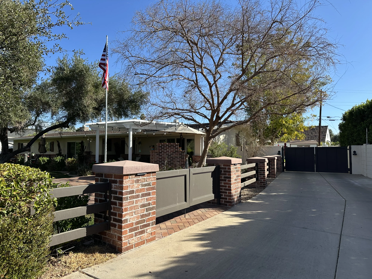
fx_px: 258
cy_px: 140
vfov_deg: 56.8
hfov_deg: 71.6
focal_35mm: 24
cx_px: 186
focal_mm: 6.86
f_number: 1.78
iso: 80
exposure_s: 1/2591
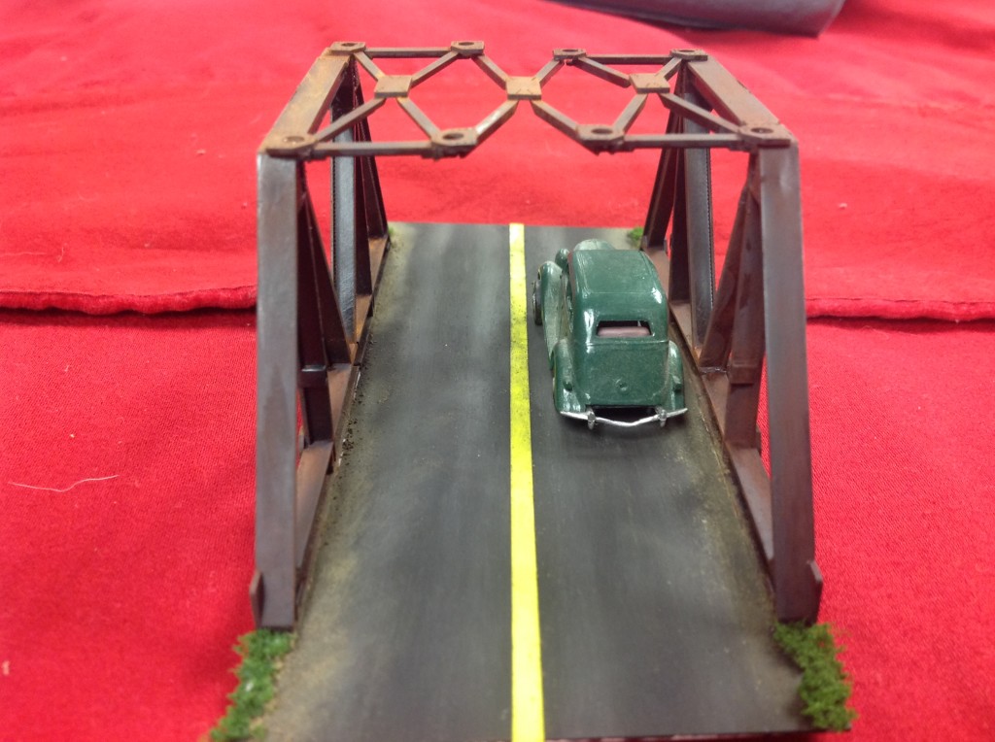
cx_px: 498
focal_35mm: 35
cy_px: 371
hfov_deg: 52.7
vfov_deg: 40.6
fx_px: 1004
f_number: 2.4
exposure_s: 1/15
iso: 160
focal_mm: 4.28
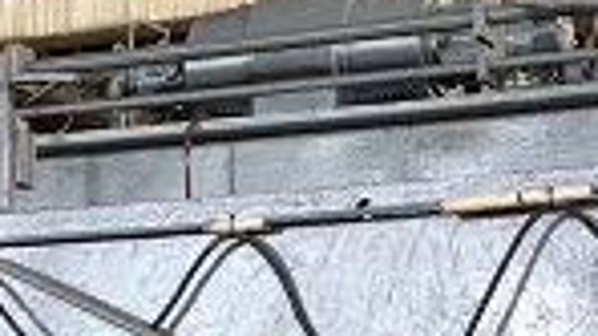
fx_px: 2614
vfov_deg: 6.9
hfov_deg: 13.0
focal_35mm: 165
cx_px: 404
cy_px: 830
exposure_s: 1/30
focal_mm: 3.99
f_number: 1.8
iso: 25
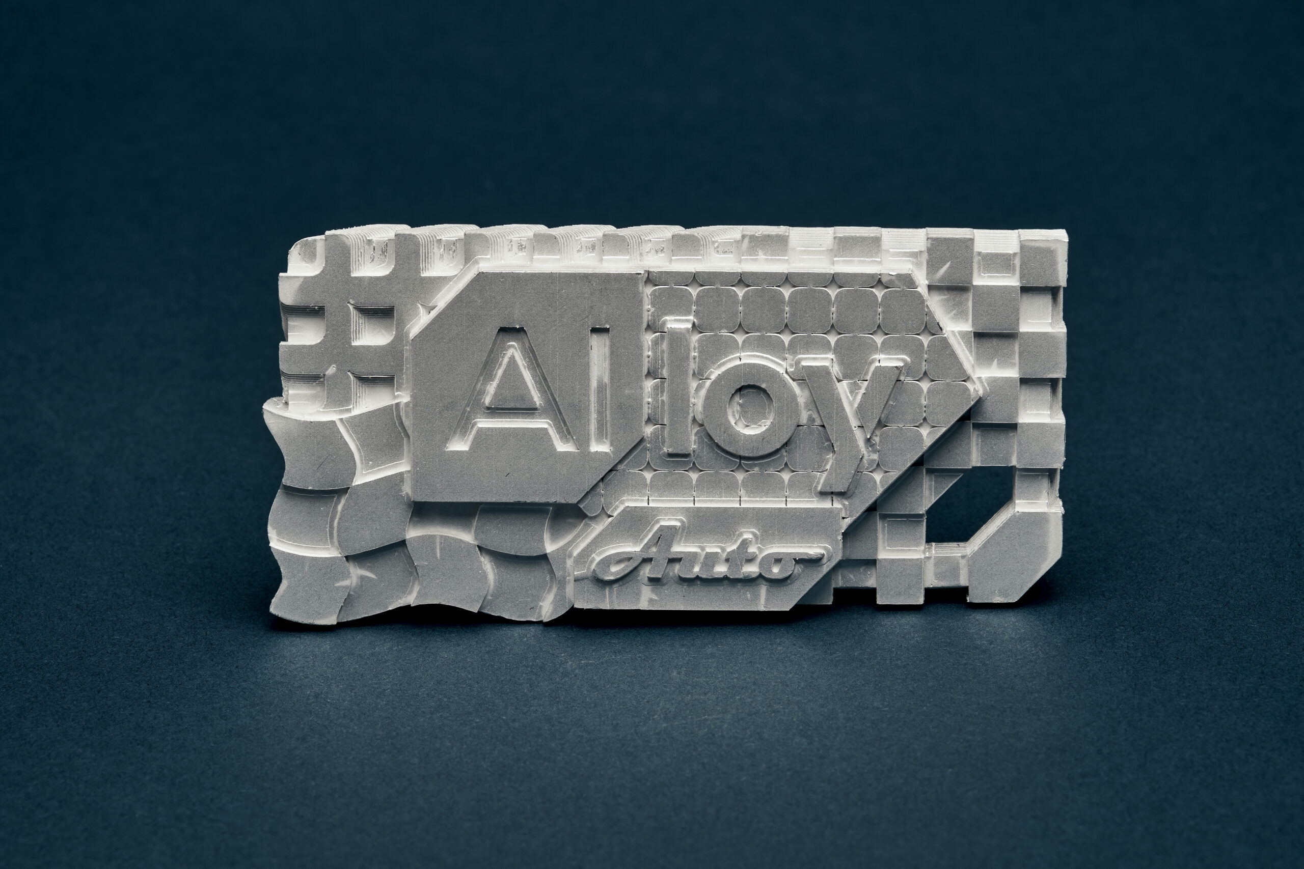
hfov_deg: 12.8
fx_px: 5795
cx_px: 652
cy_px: 434
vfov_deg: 8.6
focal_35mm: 160
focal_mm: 160
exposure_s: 1/5
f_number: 20
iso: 200
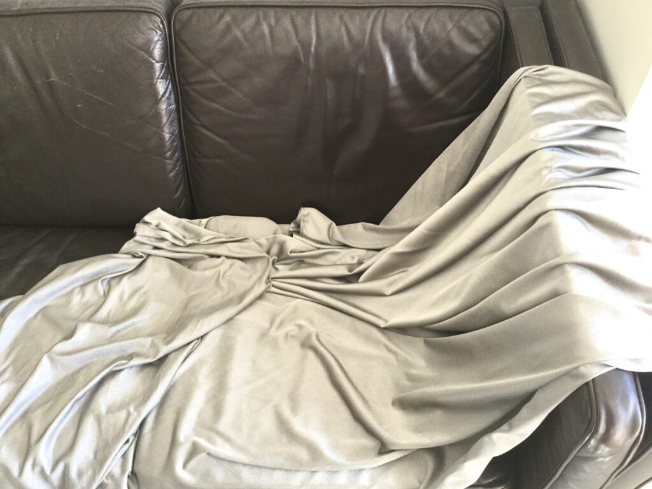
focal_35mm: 31
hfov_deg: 58.4
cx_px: 326
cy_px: 244
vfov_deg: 45.4
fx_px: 584
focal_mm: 3.3
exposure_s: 1/33
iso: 64
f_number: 2.4
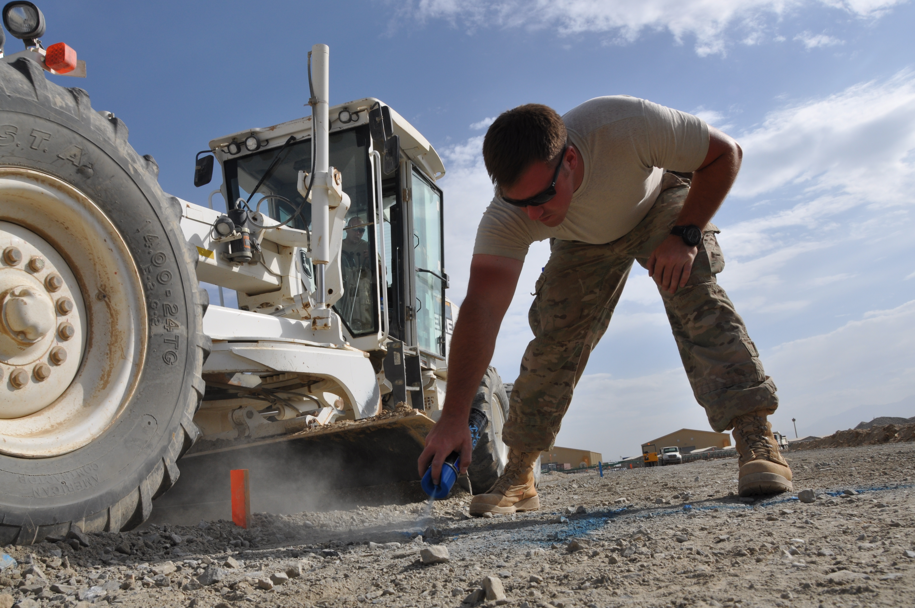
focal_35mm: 27
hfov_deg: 67.4
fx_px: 685
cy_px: 304
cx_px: 458
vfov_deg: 47.8
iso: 200
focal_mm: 18
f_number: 14
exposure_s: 1/200
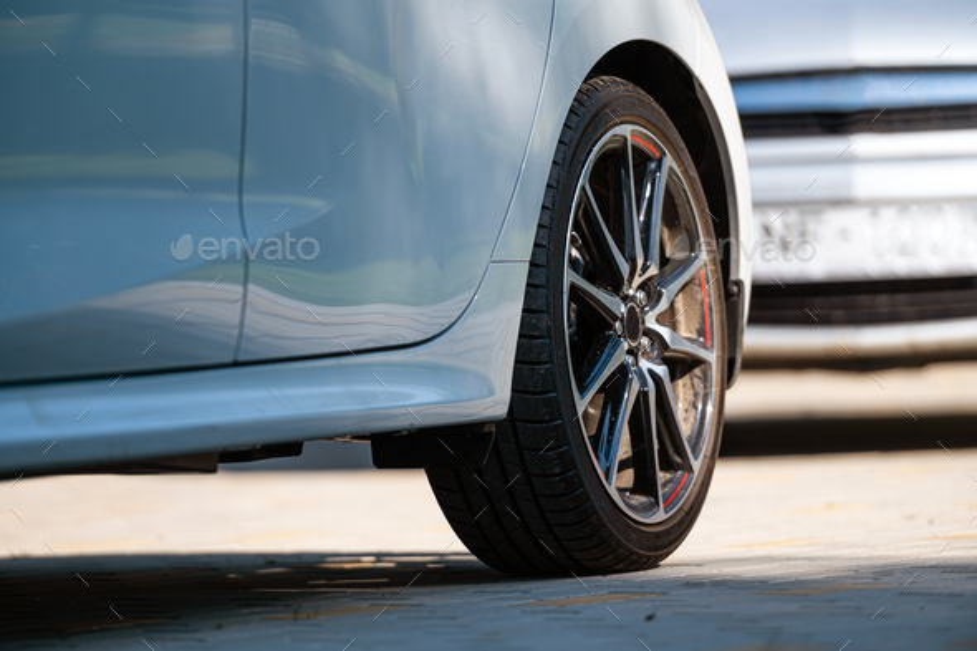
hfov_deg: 10.3
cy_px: 326
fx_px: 5426
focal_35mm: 200
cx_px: 488
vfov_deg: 6.9
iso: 200
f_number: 3.5
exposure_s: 1/2000
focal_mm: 200
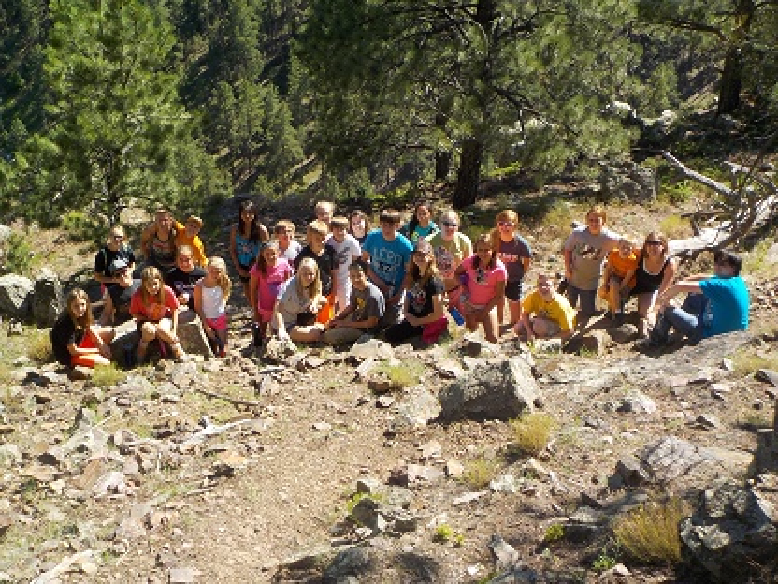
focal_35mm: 47
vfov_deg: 30.9
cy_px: 292
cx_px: 389
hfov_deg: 40.4
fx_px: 1056
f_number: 4.2
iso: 125
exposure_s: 1/400
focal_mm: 6.4
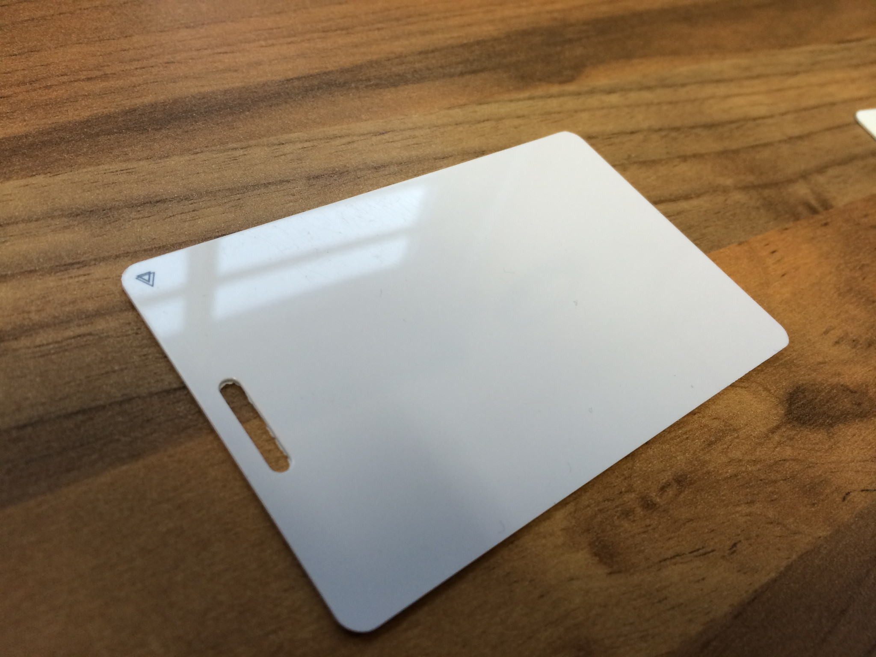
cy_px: 328
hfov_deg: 60.0
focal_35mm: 30
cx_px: 438
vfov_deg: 46.8
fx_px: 759
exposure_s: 1/33
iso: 50
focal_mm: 4.12
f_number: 2.2
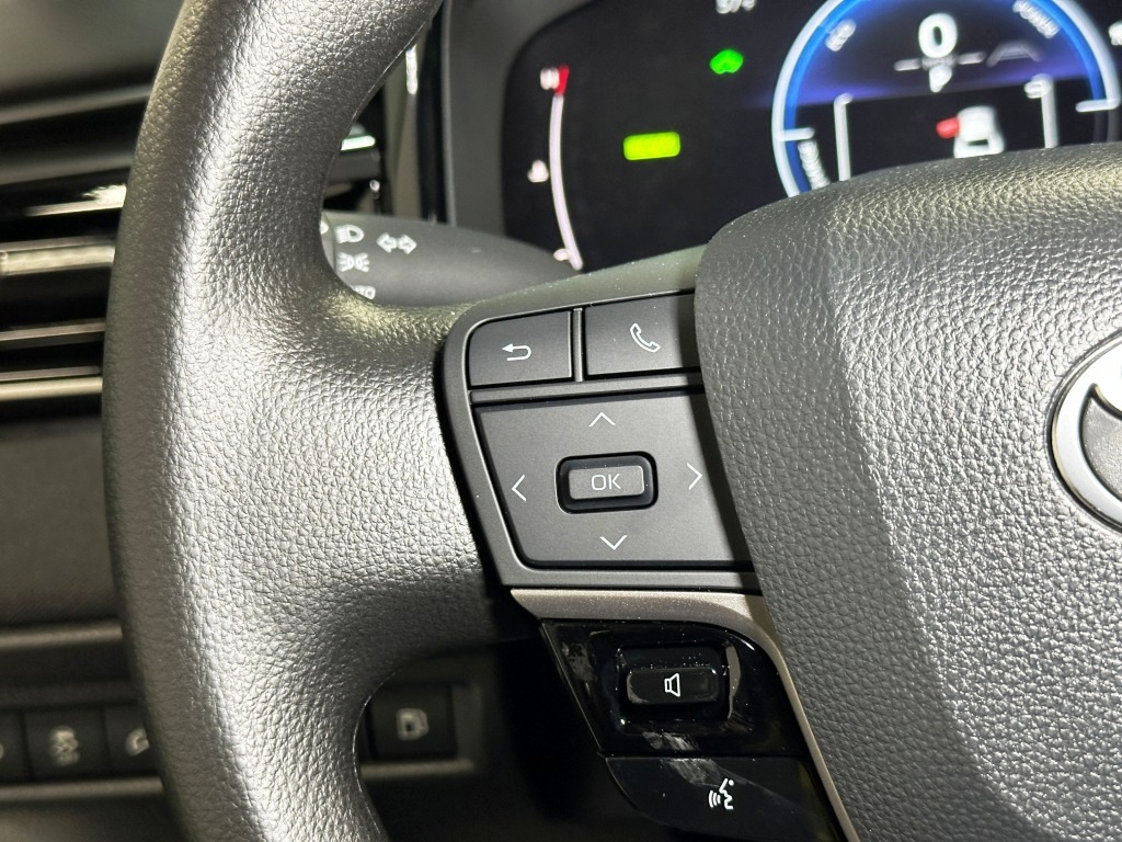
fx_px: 1556
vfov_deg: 30.3
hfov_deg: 39.7
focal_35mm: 48
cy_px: 421
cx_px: 561
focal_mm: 6.86
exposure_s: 1/40
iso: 400
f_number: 1.78
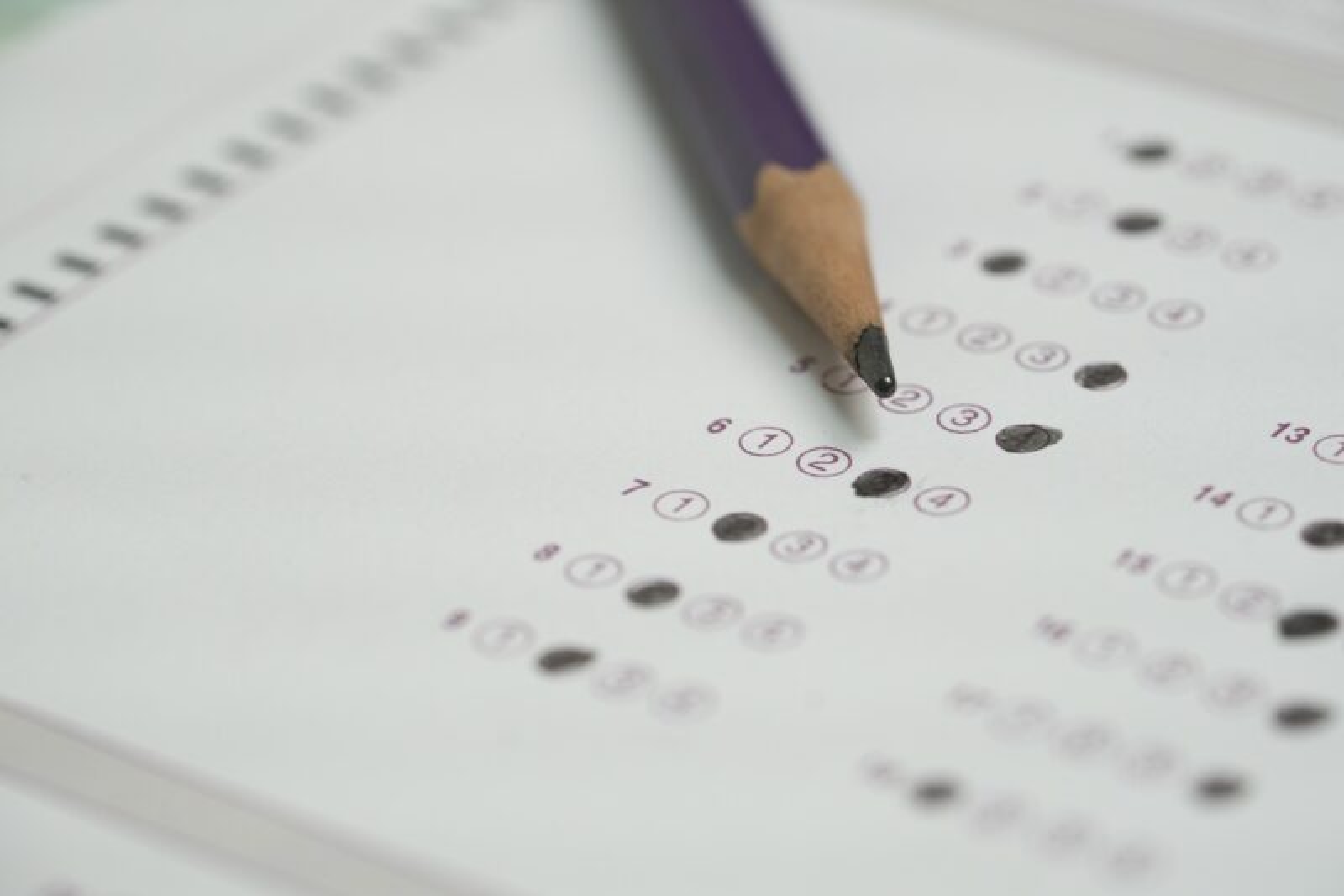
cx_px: 672
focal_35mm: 90
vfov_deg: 15.2
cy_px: 448
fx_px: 3359
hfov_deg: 22.6
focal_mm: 90
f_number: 5.6
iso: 640
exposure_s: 1/80
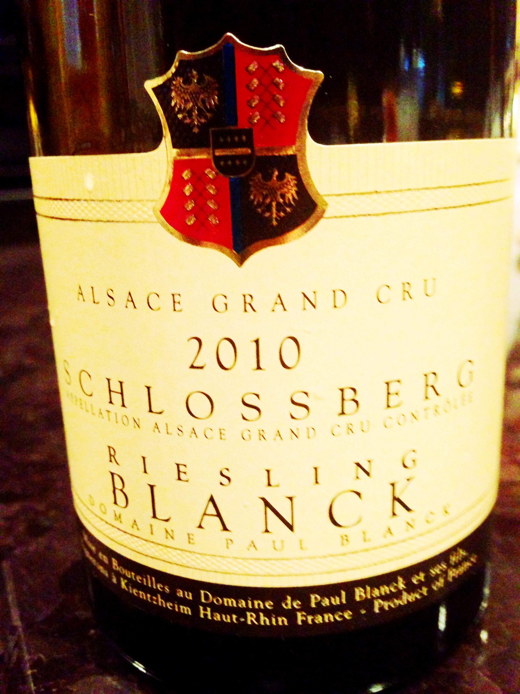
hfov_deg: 42.9
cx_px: 260
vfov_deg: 55.4
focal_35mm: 33
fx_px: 661
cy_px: 347
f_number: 2.4
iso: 640
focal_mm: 4.12
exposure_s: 1/15
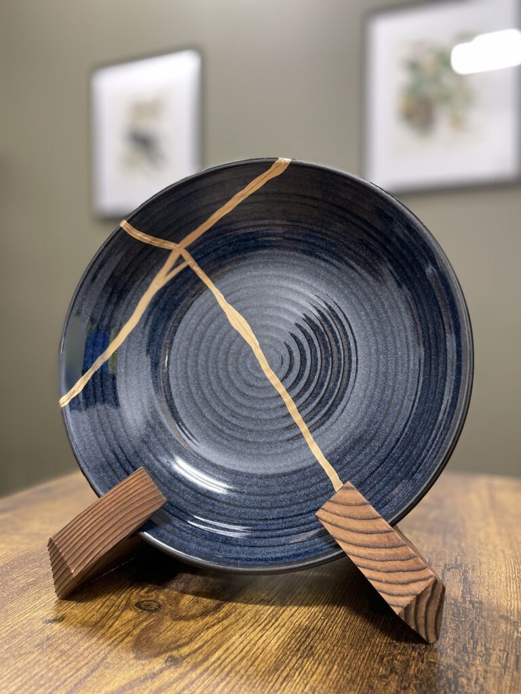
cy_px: 347
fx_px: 522
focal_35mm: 26
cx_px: 260
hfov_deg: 53.1
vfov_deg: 67.3
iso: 200
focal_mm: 4.2
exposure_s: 1/60
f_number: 1.6
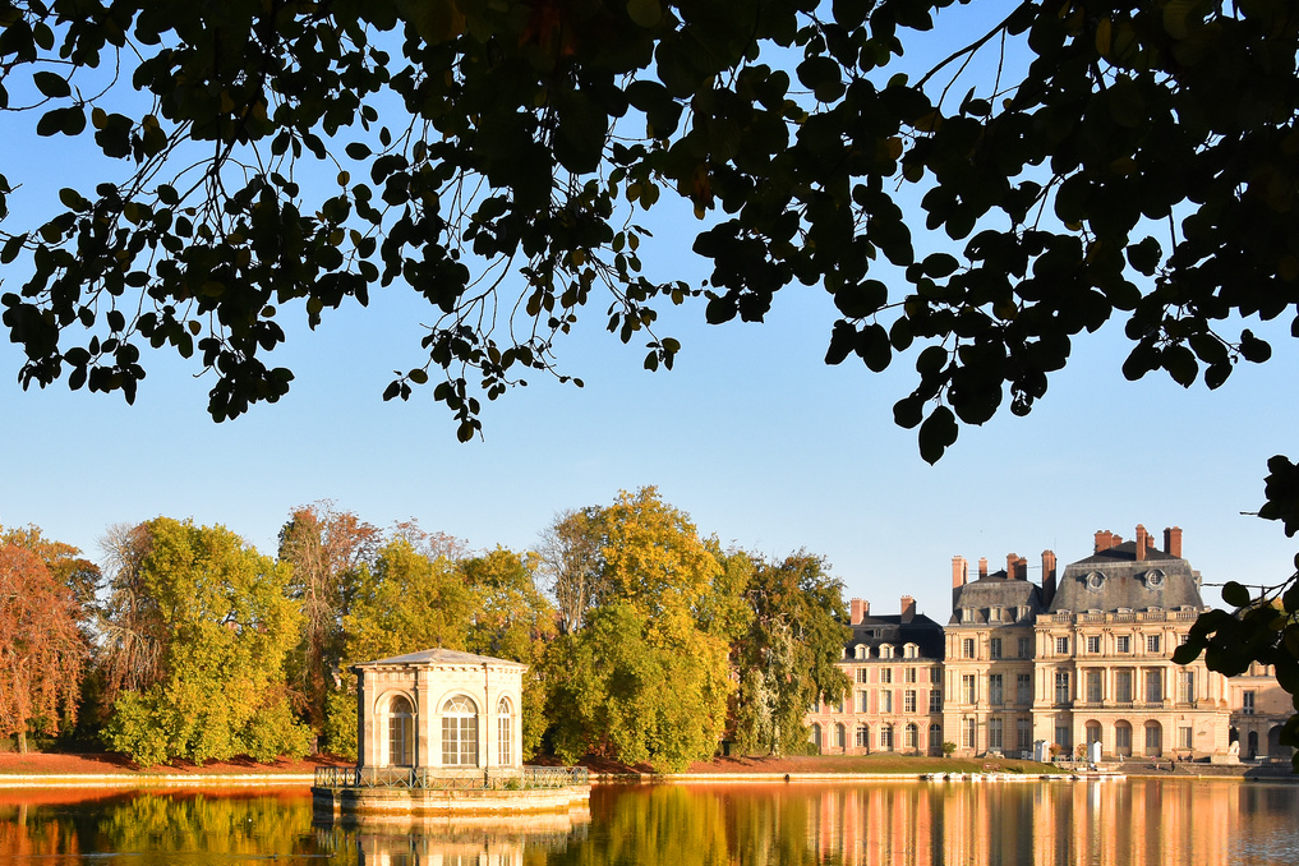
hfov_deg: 44.5
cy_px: 649
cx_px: 388
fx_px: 1551
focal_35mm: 43
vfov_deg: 30.7
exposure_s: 1/500
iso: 800
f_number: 8
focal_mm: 18
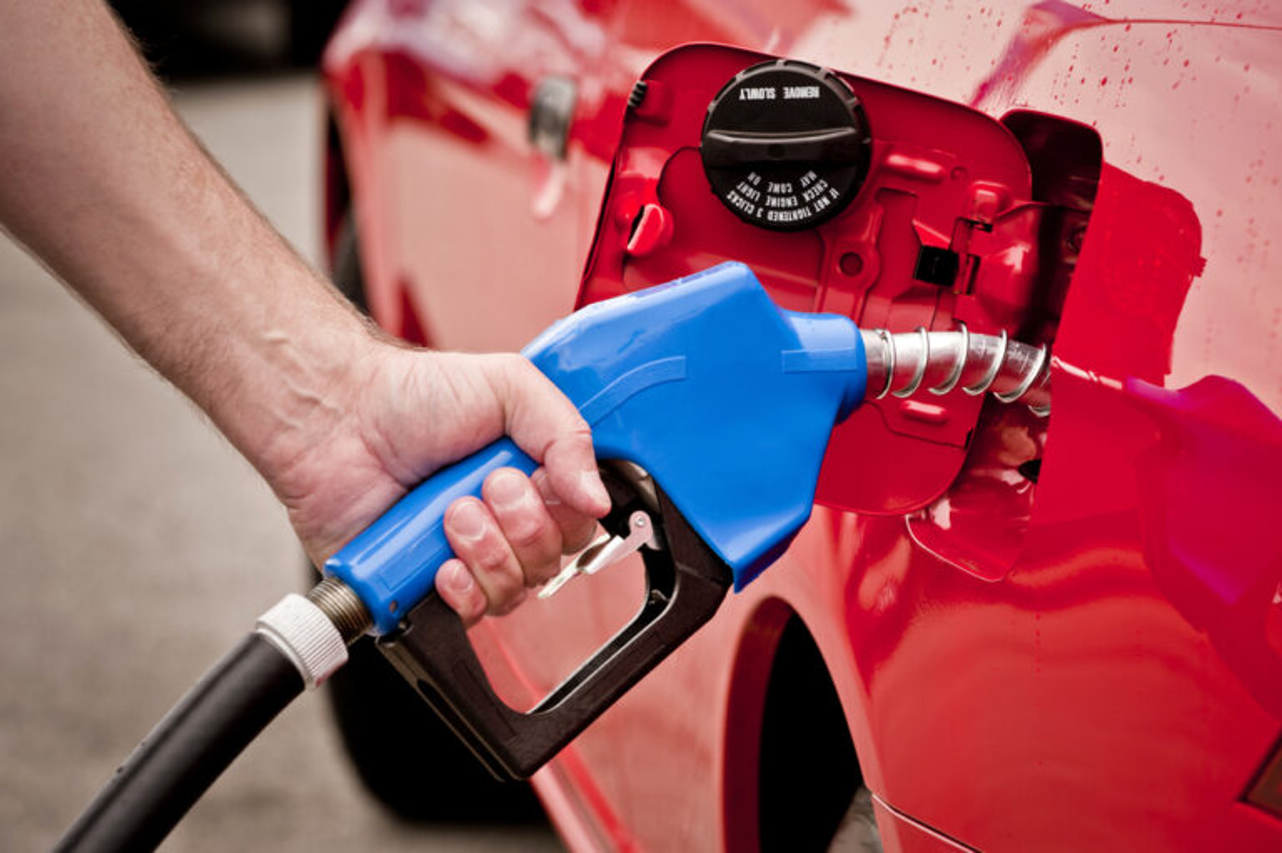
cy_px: 426
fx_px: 4982
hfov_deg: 14.7
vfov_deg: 9.8
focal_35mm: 140
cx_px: 641
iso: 800
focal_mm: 140
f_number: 8
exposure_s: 1/250
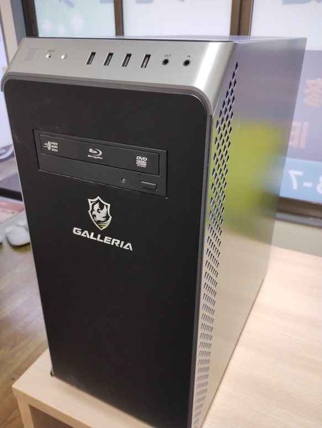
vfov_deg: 63.4
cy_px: 214
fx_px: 347
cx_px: 161
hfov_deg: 49.8
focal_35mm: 28
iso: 1438
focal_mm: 4.27
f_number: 1.8
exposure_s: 1/40
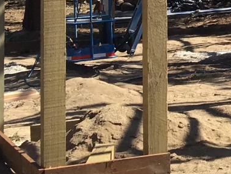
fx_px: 1022
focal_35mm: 153
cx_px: 457
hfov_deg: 11.6
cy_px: -138
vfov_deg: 9.3
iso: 25
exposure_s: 1/938
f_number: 2.2
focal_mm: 4.15
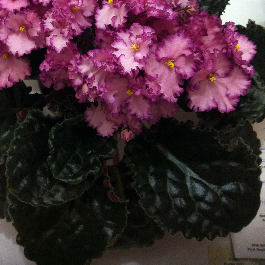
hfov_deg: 29.9
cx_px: 91
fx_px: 494
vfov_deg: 29.2
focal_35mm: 57
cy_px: 42
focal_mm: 3.85
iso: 100
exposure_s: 1/17
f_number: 2.8
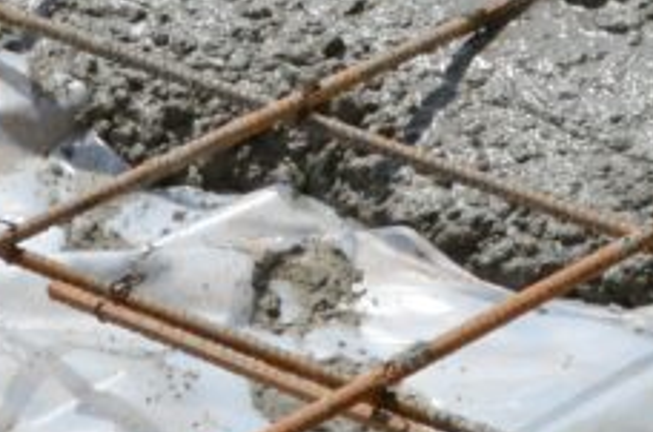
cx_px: 3
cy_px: -395
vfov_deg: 4.2
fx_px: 5865
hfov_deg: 6.4
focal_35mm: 324
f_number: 10
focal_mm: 48
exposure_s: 1/400
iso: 100
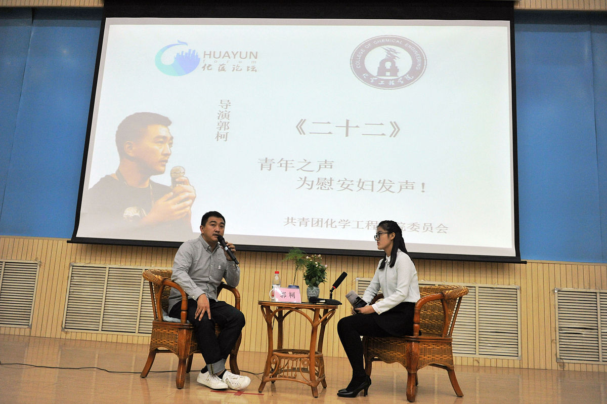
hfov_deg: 60.3
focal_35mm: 31
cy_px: 202
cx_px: 304
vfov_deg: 42.3
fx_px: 522
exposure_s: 1/500
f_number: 3.2
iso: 4500
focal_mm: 31
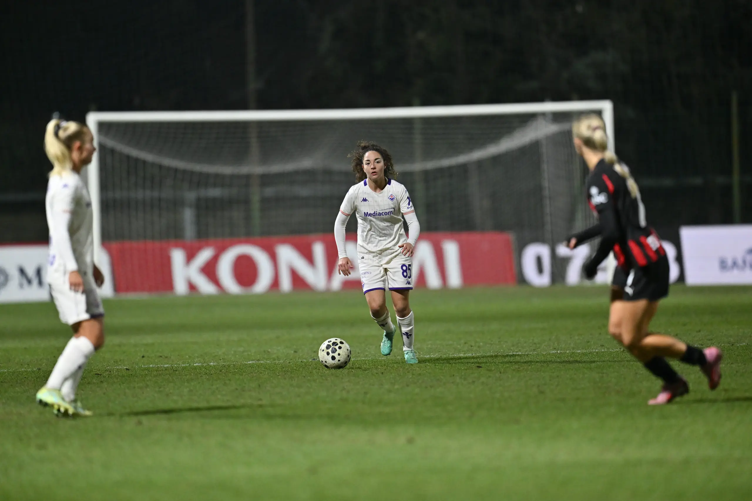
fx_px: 8355
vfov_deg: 3.4
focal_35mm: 400
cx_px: 376
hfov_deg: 5.2
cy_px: 250
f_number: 3.2
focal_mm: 400
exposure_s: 1/1600
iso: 3200
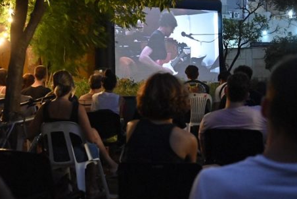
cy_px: 64
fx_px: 495
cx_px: 124
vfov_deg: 22.5
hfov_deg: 33.3
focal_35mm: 60
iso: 10000
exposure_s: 1/25
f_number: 4
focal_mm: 39
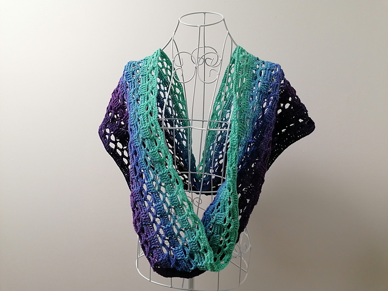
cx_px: 194
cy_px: 146
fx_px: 303
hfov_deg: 65.3
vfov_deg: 51.4
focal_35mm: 27
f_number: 1.8
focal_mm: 4.75
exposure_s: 1/50
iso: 160
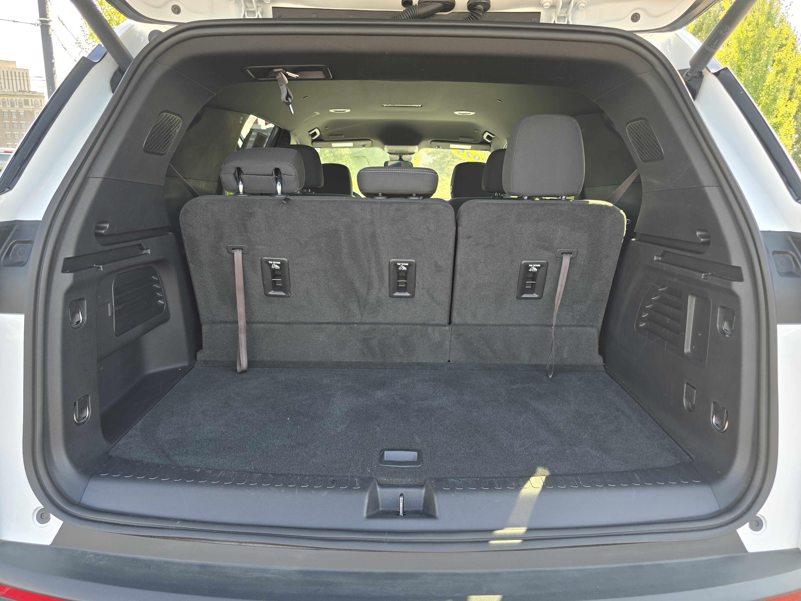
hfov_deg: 73.9
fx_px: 532
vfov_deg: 58.9
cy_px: 300
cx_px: 400
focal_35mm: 23
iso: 50
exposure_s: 1/180
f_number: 1.7
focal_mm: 6.3
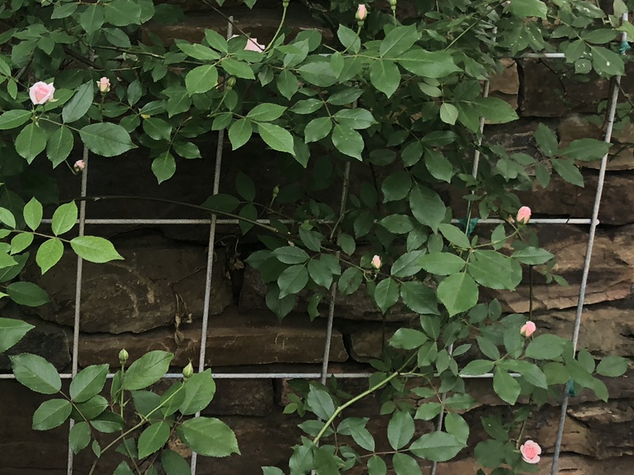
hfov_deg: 23.9
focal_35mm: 75
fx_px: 1373
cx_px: -109
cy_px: 115
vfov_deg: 19.5
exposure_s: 1/120
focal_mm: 3.99
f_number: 1.8
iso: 64
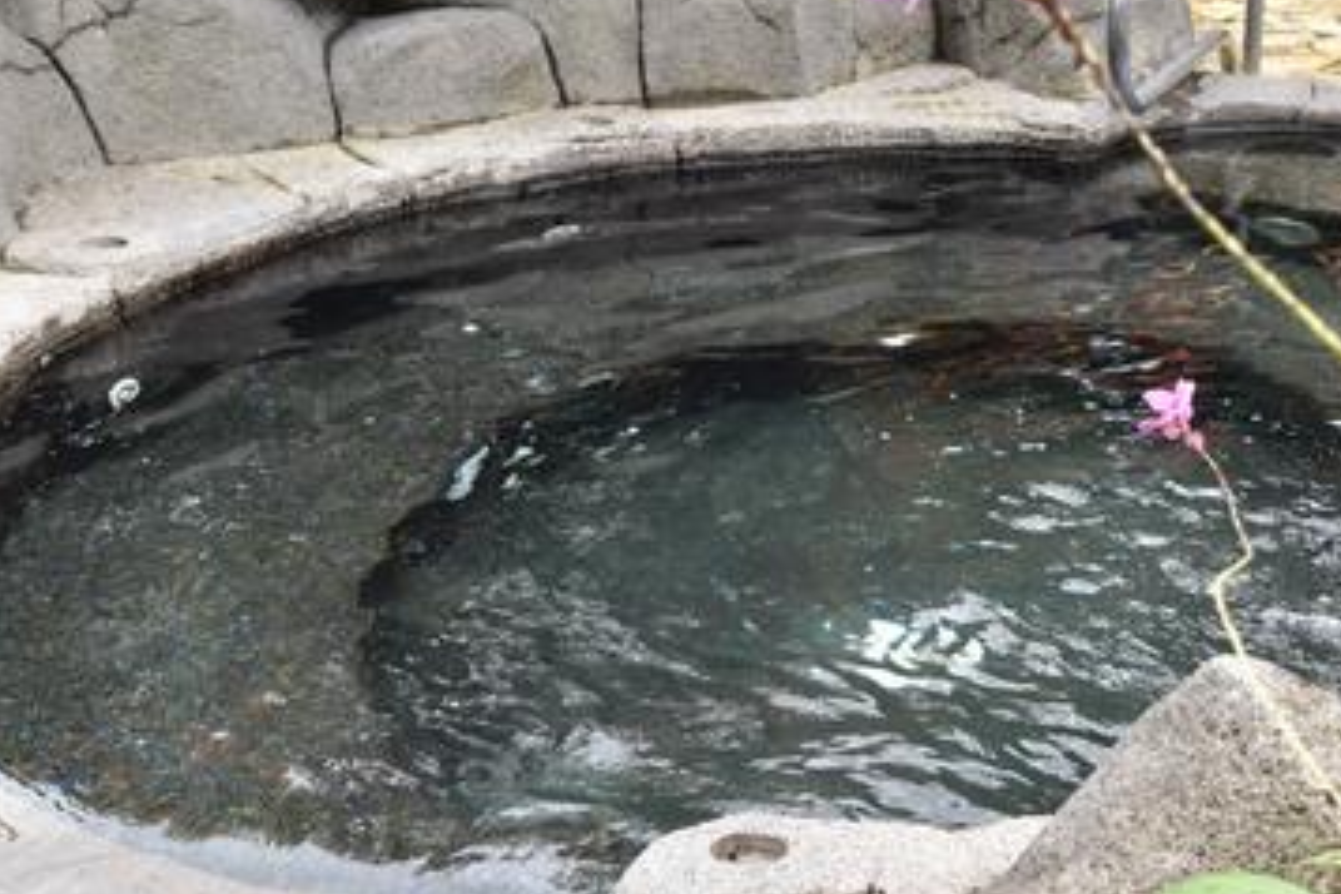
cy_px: 362
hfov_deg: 28.4
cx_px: 890
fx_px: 2632
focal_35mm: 71
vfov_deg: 19.3
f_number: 6.3
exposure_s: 1/160
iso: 400
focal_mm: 35
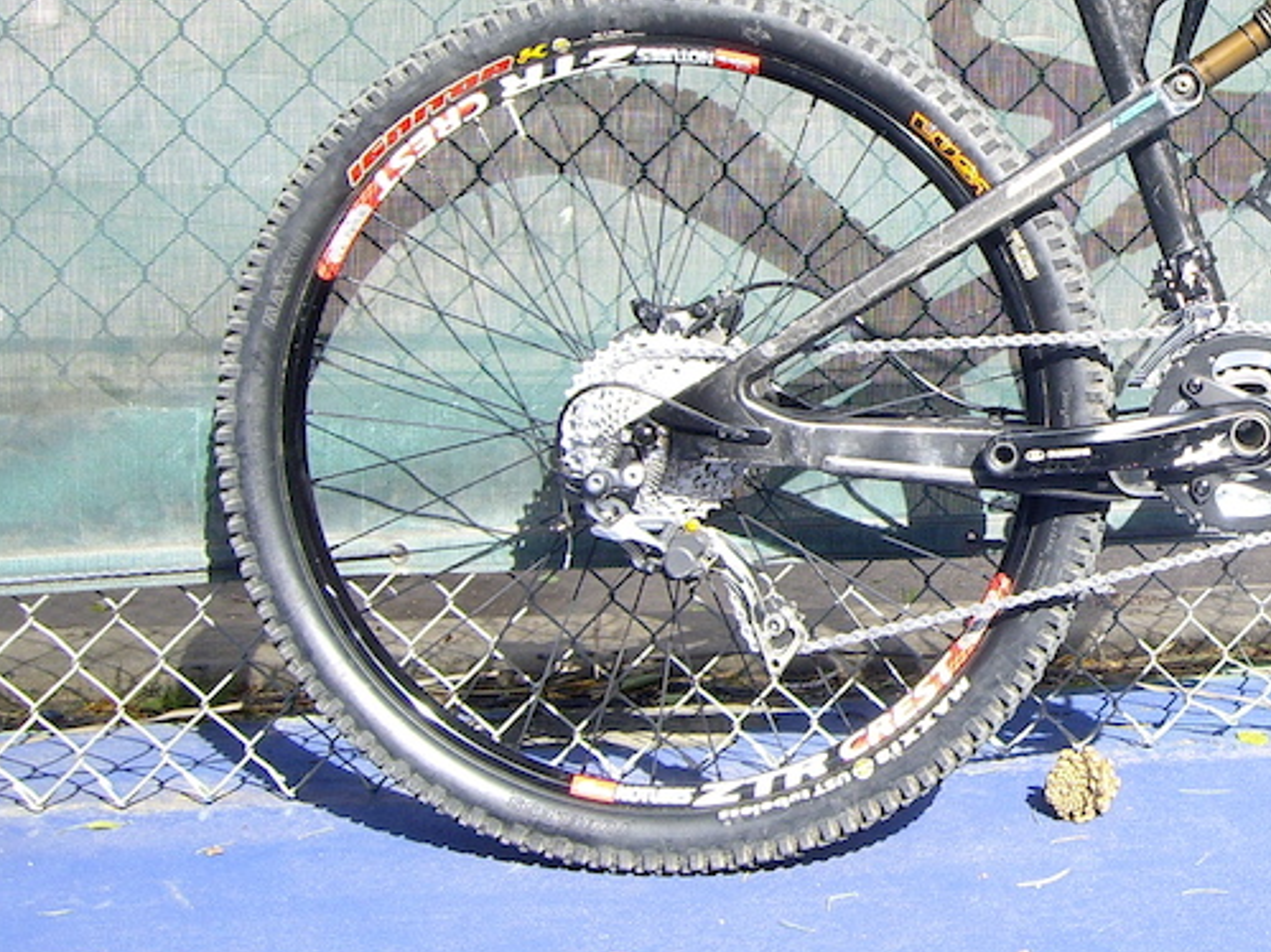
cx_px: 1296
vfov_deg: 18.8
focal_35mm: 78
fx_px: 2863
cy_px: 232
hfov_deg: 23.9
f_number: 4.3
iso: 50
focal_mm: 6.2
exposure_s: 1/100
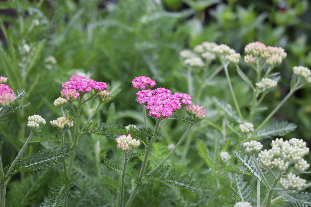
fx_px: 622
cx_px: 156
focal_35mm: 72
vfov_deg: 18.9
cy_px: 104
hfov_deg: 28.1
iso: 400
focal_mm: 48
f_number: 5.6
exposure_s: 1/400
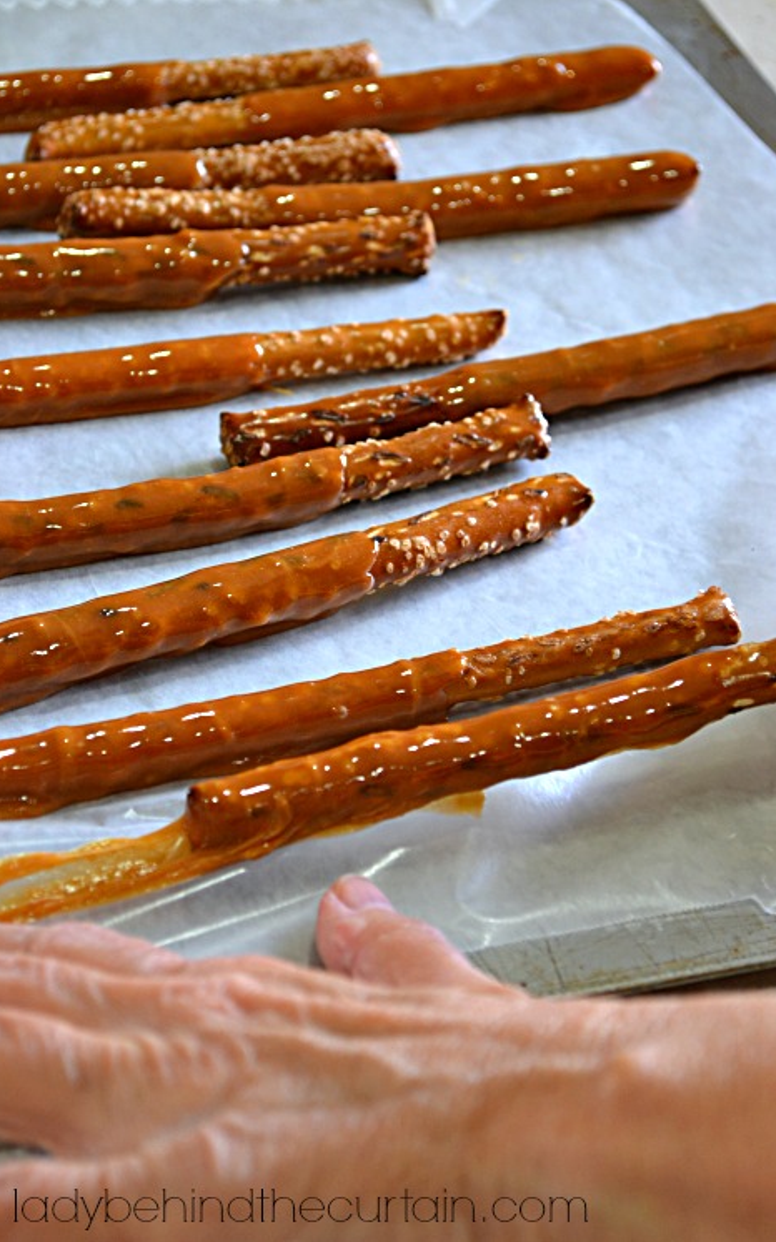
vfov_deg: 24.5
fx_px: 2861
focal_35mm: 85
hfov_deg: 15.4
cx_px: 408
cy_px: 621
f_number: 5.6
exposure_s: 1/15
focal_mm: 55
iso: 560
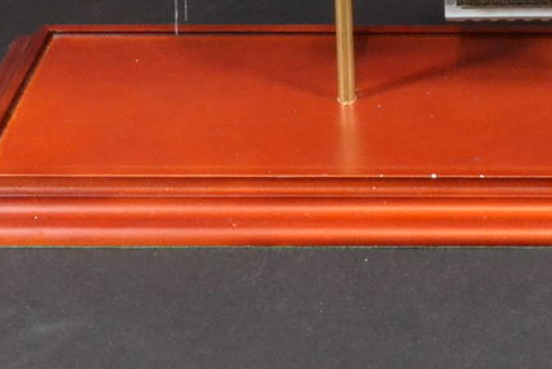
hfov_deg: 16.5
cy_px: -92
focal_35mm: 119
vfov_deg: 11.2
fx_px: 1832
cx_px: 640
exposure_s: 1/2.5
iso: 3200
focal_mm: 29
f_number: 22
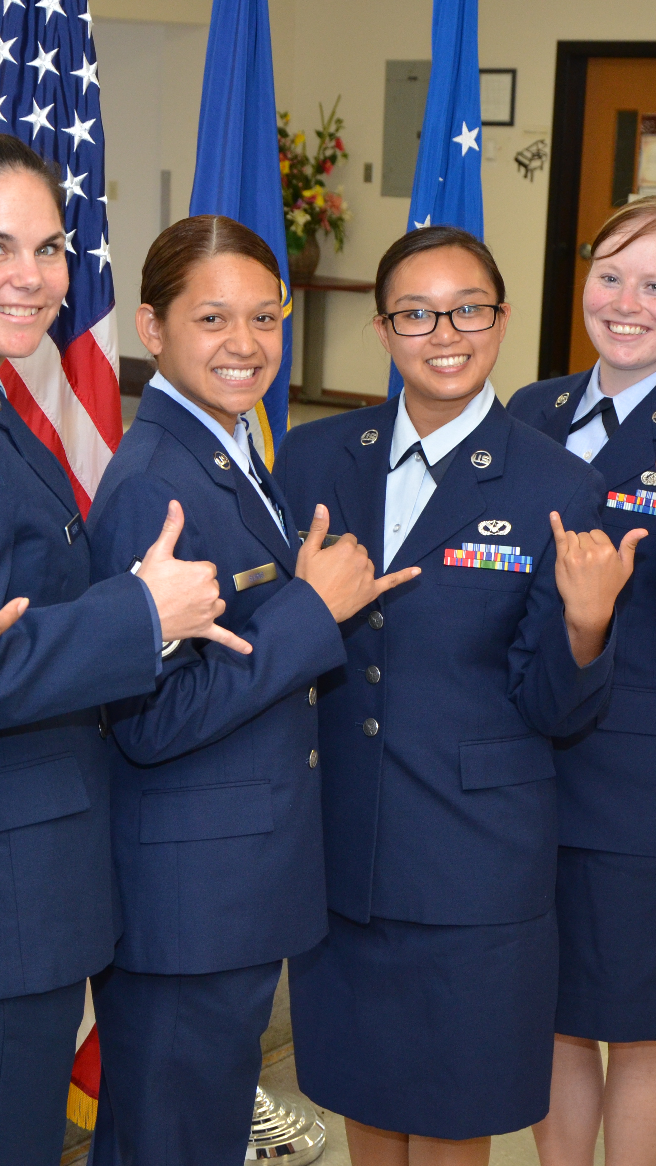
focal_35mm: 76
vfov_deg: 27.9
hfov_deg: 15.9
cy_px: 582
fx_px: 2351
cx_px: 263
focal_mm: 32
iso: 800
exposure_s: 1/60
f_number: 4.2
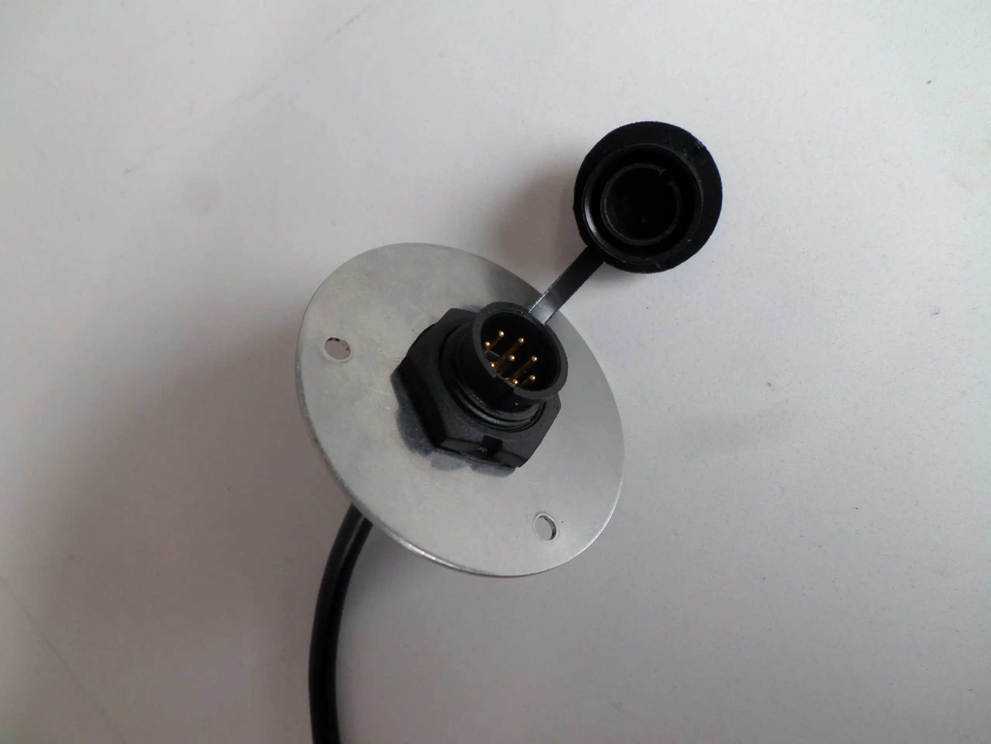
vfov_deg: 54.9
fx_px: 716
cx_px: 496
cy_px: 372
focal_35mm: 25
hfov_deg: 69.4
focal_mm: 4.5
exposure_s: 1/90
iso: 80
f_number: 2.5
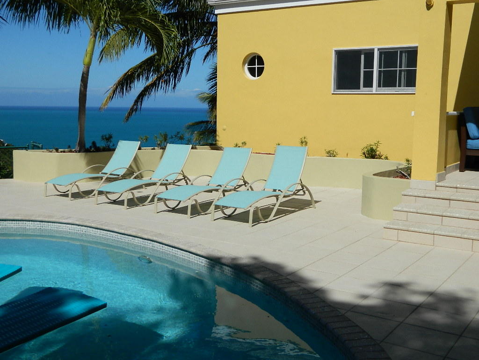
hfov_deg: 45.8
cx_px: 240
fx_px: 567
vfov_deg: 35.1
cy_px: 180
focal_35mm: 41
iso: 80
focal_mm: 7.3
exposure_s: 1/320
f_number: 9.8
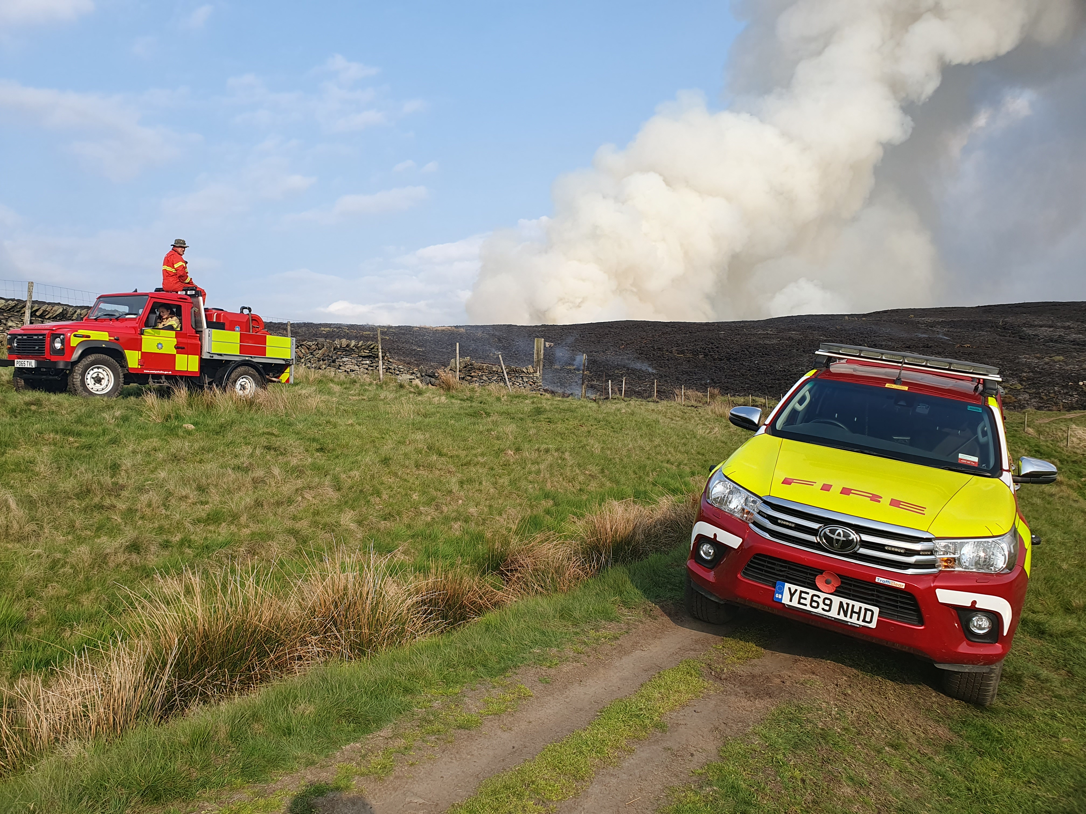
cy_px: 407
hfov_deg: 67.3
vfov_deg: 53.1
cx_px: 543
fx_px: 816
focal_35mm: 26
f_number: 2.4
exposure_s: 1/956
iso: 50
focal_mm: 4.32
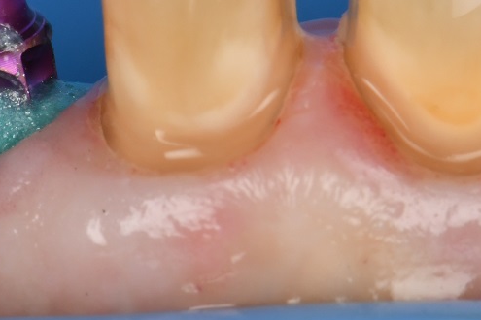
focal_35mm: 438
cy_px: -18
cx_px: 308
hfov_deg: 4.7
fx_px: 5852
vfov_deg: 3.1
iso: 200
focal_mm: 105
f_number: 32
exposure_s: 1/160
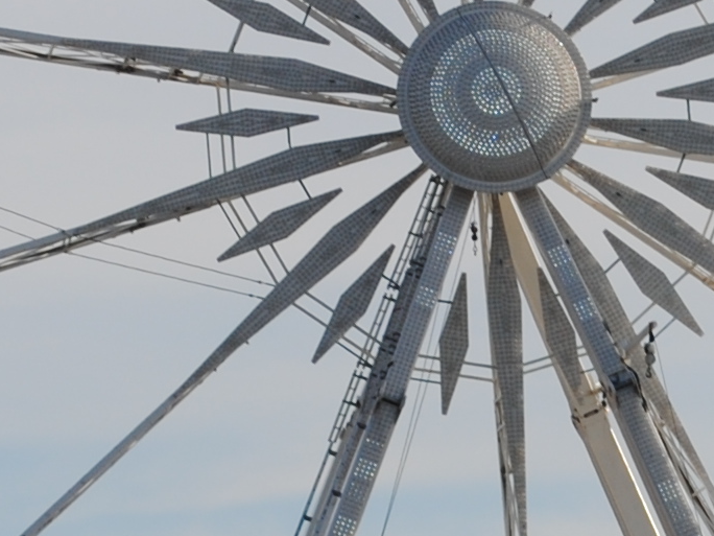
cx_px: 357
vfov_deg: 3.3
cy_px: 67
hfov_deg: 4.4
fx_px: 9276
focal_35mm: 450
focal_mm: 55
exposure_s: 1/320
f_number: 9
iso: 100
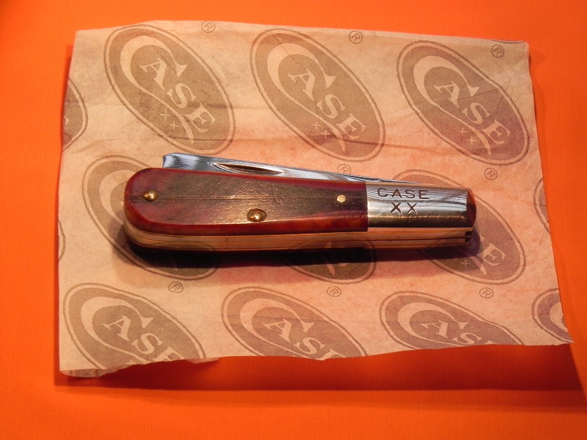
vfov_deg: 11.5
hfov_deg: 15.3
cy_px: 220
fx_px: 2188
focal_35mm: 129
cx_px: 294
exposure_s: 1/245
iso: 160
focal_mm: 23
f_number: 5.6
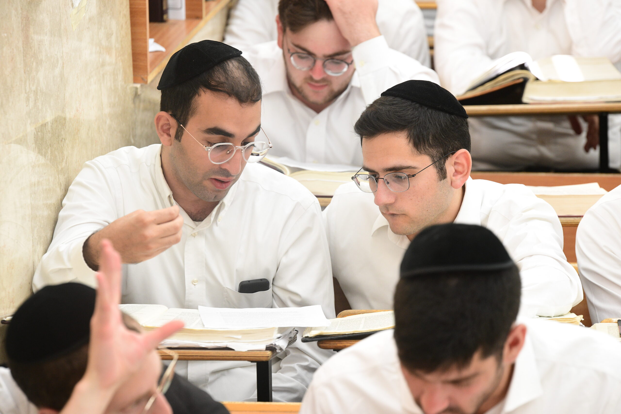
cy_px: 207
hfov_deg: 10.3
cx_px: 310
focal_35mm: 200
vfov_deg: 6.9
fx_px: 3450
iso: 2000
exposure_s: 1/200
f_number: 7.1
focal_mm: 200
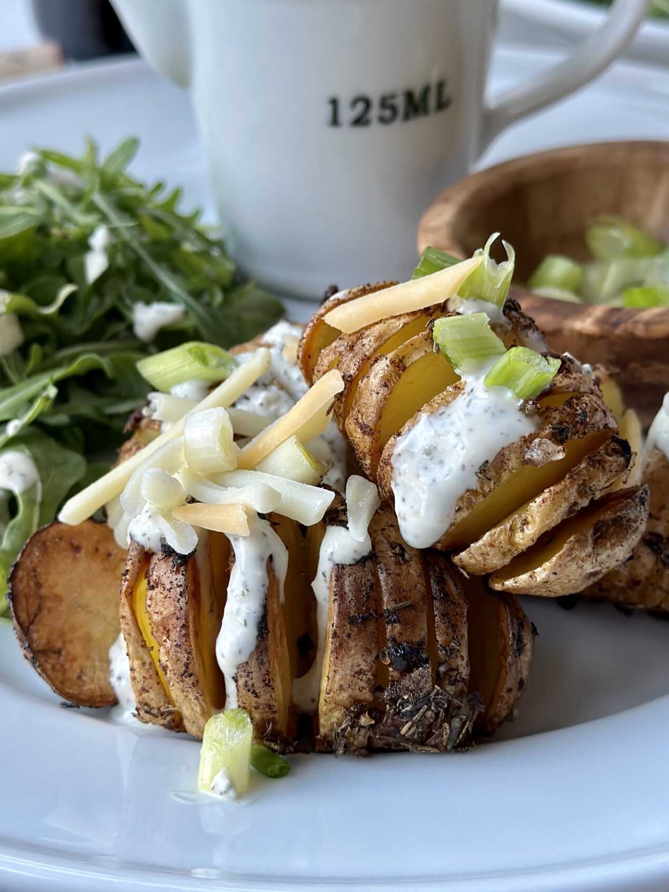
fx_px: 1598
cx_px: 329
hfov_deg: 23.6
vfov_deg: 31.2
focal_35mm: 62
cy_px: 418
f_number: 1.78
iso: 200
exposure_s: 1/55
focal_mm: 6.86
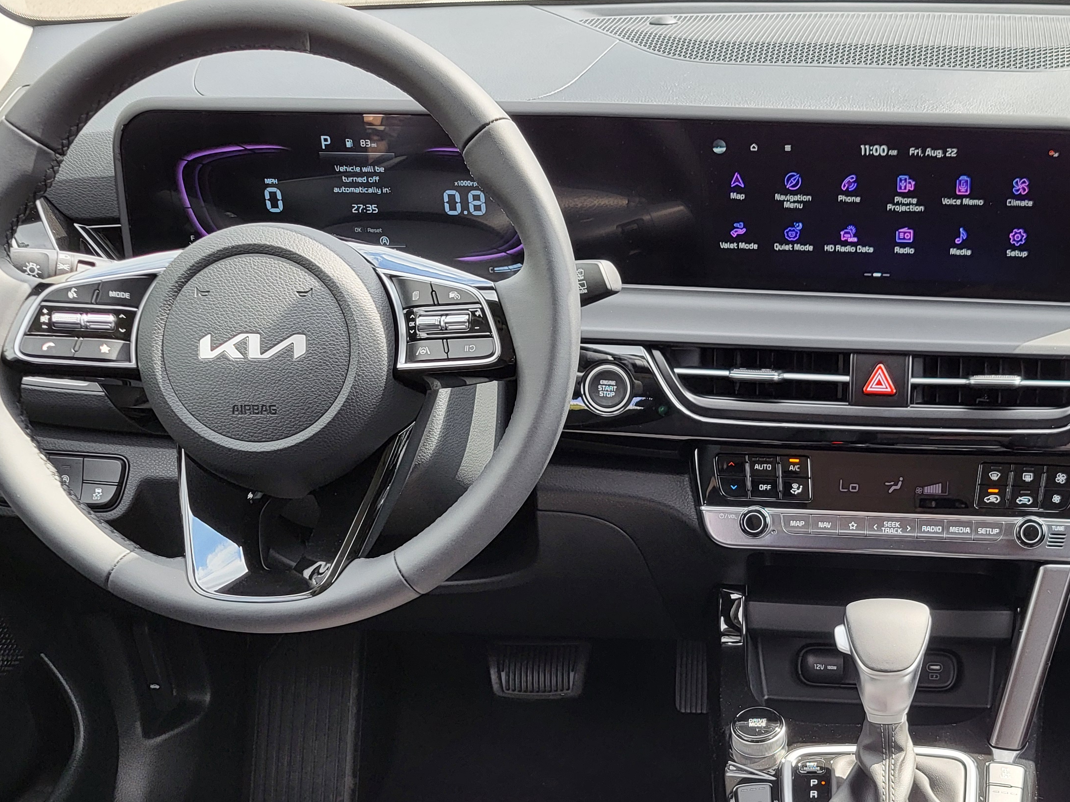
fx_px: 1484
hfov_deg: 38.4
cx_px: 835
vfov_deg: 29.3
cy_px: 681
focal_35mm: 48
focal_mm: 5.4
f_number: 1.8
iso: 40
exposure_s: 1/184
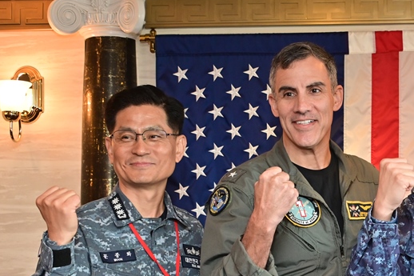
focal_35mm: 87
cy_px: 206
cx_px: 332
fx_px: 1000
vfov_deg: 15.6
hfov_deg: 23.0
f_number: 5.6
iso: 1600
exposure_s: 1/100
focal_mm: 44
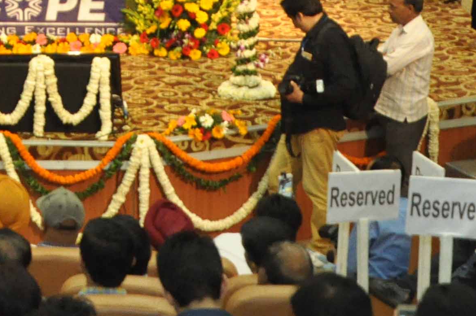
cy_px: -163
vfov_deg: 8.7
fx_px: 2034
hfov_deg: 13.0
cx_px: -106
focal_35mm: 154
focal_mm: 28
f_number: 4
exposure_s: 1/125
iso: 2000
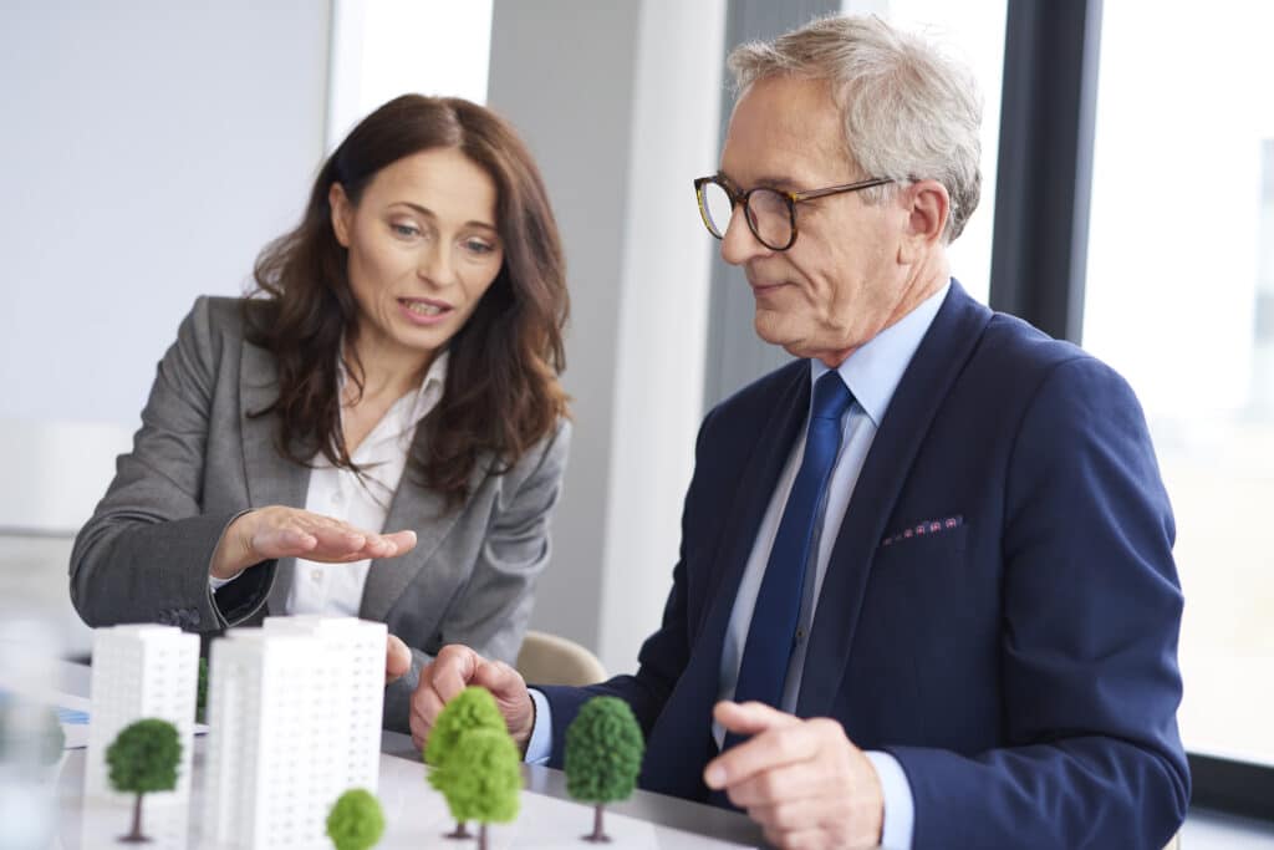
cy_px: 425
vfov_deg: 27.0
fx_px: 1770
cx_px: 637
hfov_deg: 39.6
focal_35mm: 50
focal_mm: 50
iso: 200
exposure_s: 1/125
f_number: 2.5
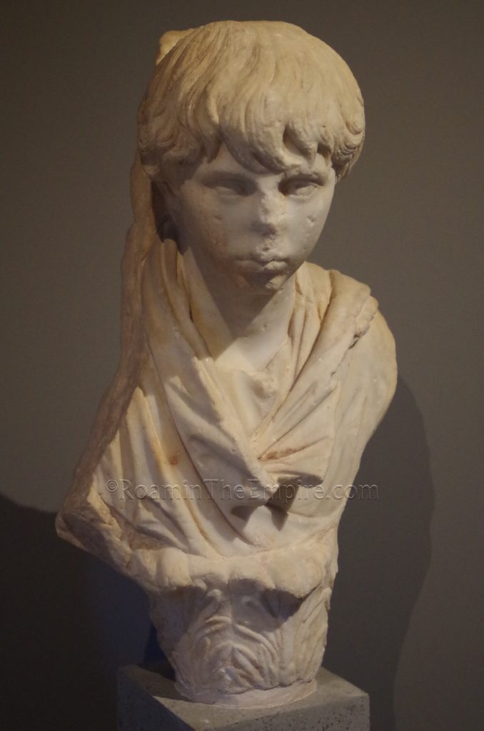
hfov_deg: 18.1
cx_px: 242
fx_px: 1520
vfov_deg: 27.0
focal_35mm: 75
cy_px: 366
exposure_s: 1/100
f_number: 5.6
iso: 3200
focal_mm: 50
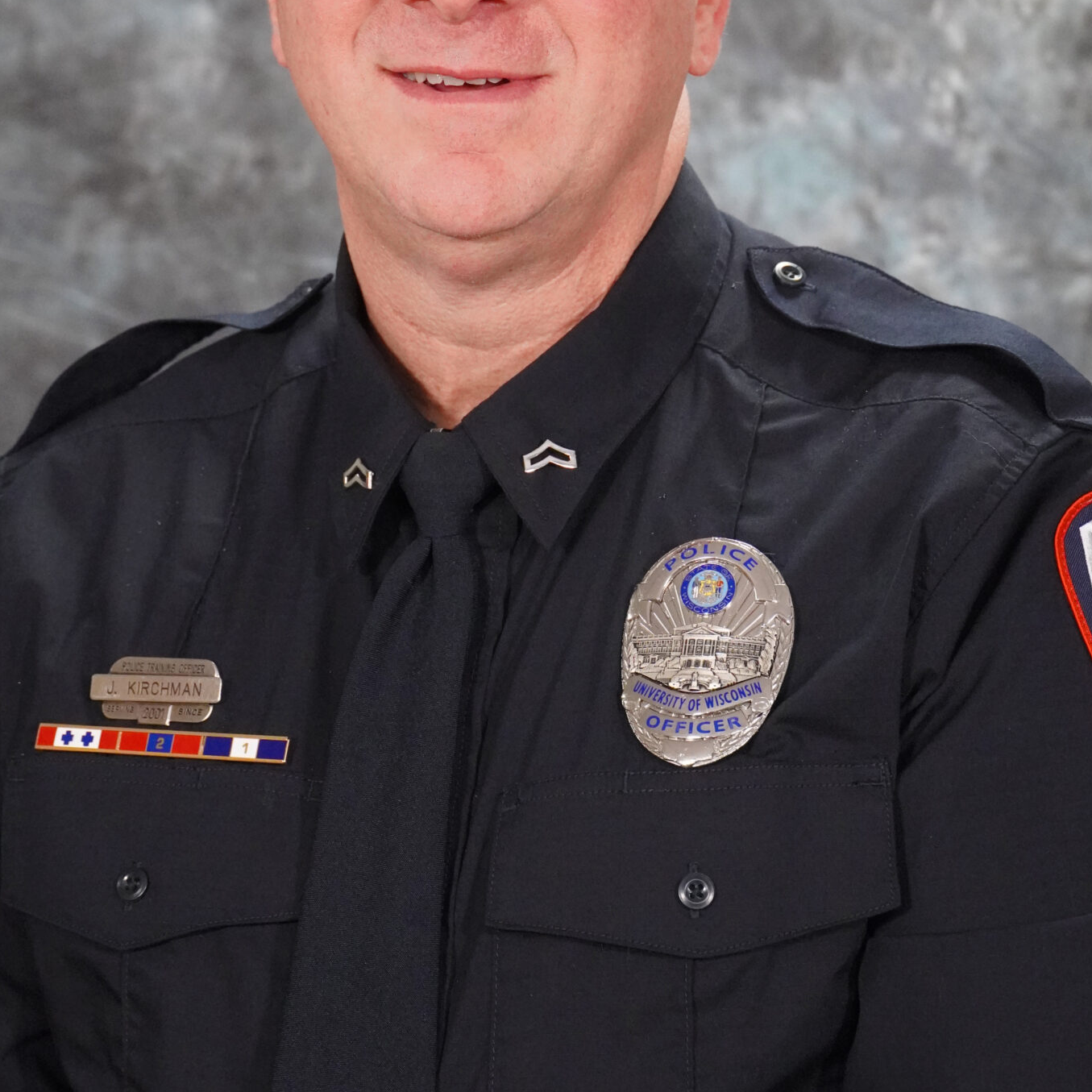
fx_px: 4056
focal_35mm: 114
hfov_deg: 15.3
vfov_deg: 15.3
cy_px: 357
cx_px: 548
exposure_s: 1/160
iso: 5000
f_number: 5.6
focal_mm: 59
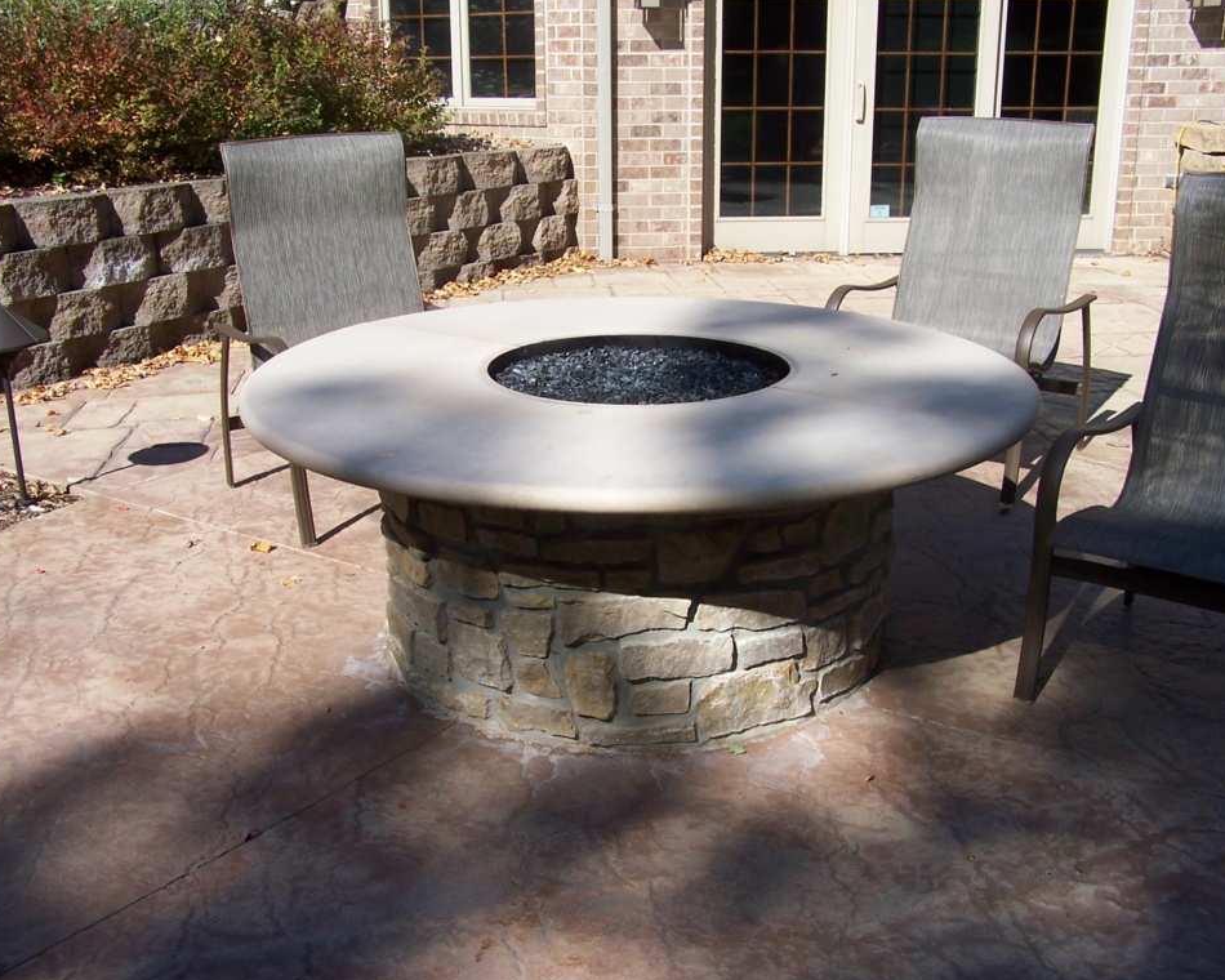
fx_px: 1450
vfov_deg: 37.3
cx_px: 623
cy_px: 491
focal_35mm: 40
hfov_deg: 45.8
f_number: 5.6
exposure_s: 1/350
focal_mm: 6.3
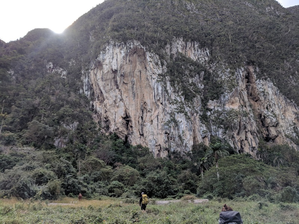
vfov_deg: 53.1
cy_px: 112
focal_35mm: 26
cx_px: 150
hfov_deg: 67.3
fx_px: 225
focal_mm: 4.67
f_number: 2
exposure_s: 1/2217
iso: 69
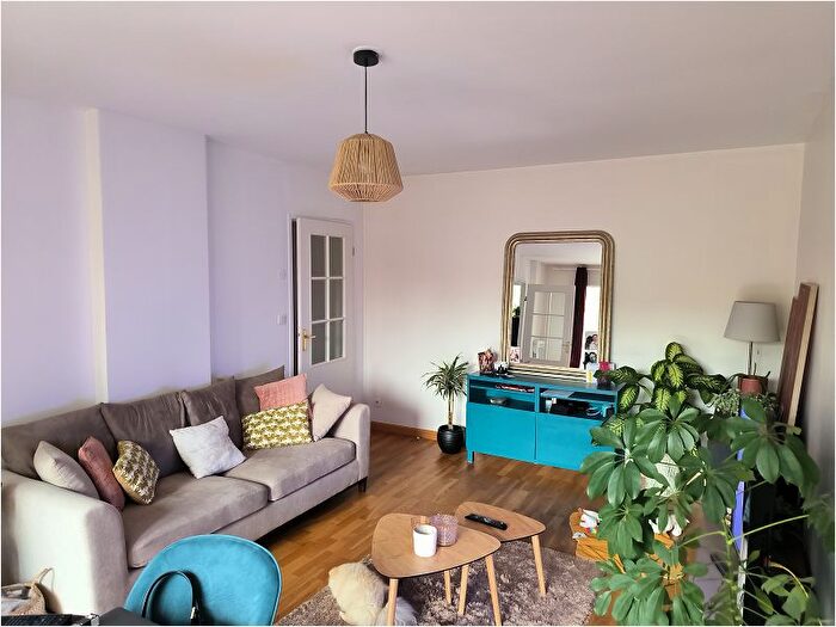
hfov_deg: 71.6
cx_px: 418
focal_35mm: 24
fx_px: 580
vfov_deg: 56.8
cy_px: 314
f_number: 1.7
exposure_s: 1/33.3
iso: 931
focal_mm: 5.24
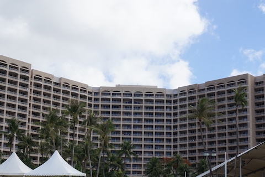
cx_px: 132
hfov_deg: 33.4
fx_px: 442
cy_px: 125
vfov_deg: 22.5
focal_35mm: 60
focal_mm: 24
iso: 100
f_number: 14
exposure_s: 1/80
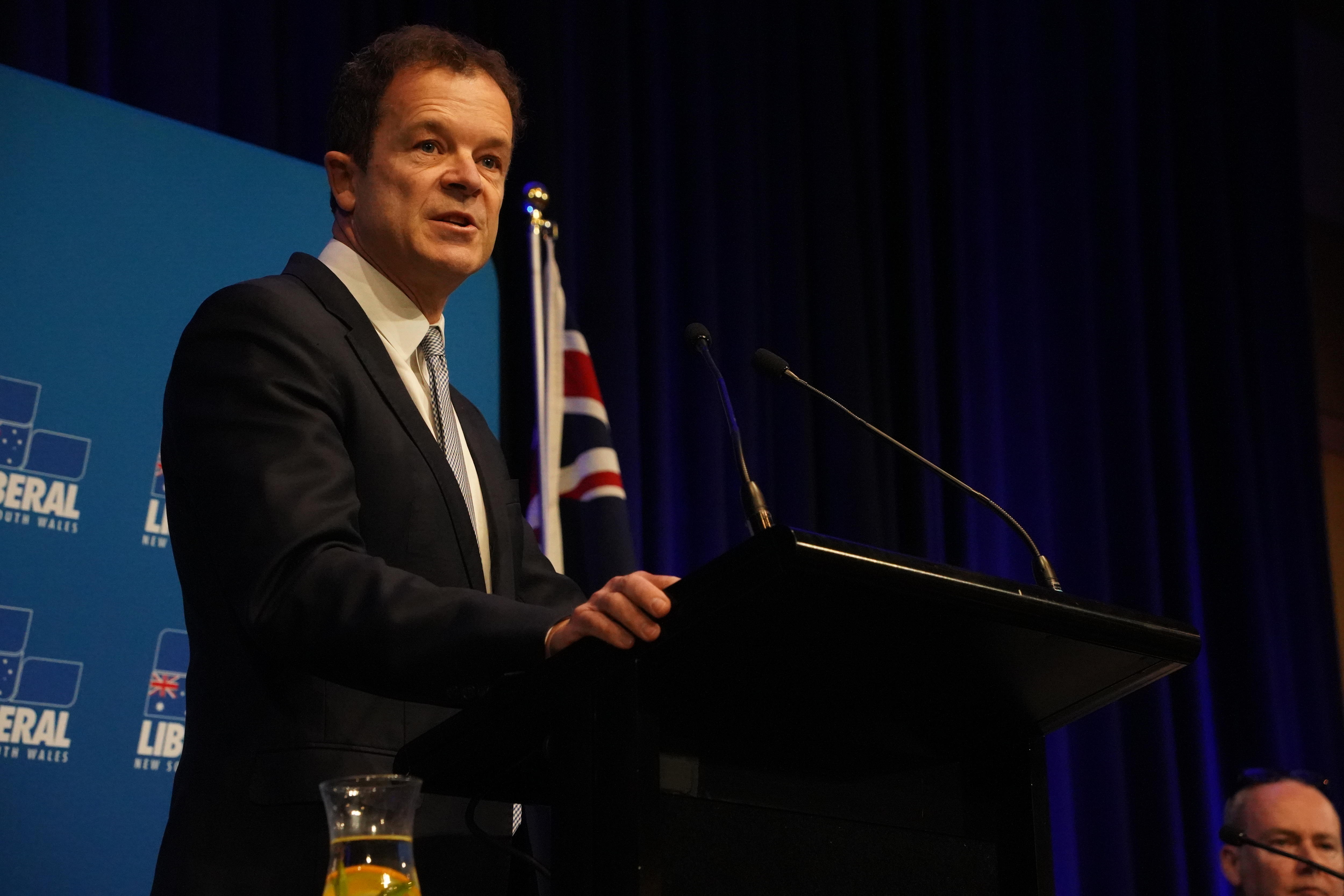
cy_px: 448
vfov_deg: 16.9
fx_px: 3024
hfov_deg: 25.1
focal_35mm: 81
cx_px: 672
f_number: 6.3
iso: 12800
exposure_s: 1/640
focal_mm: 81
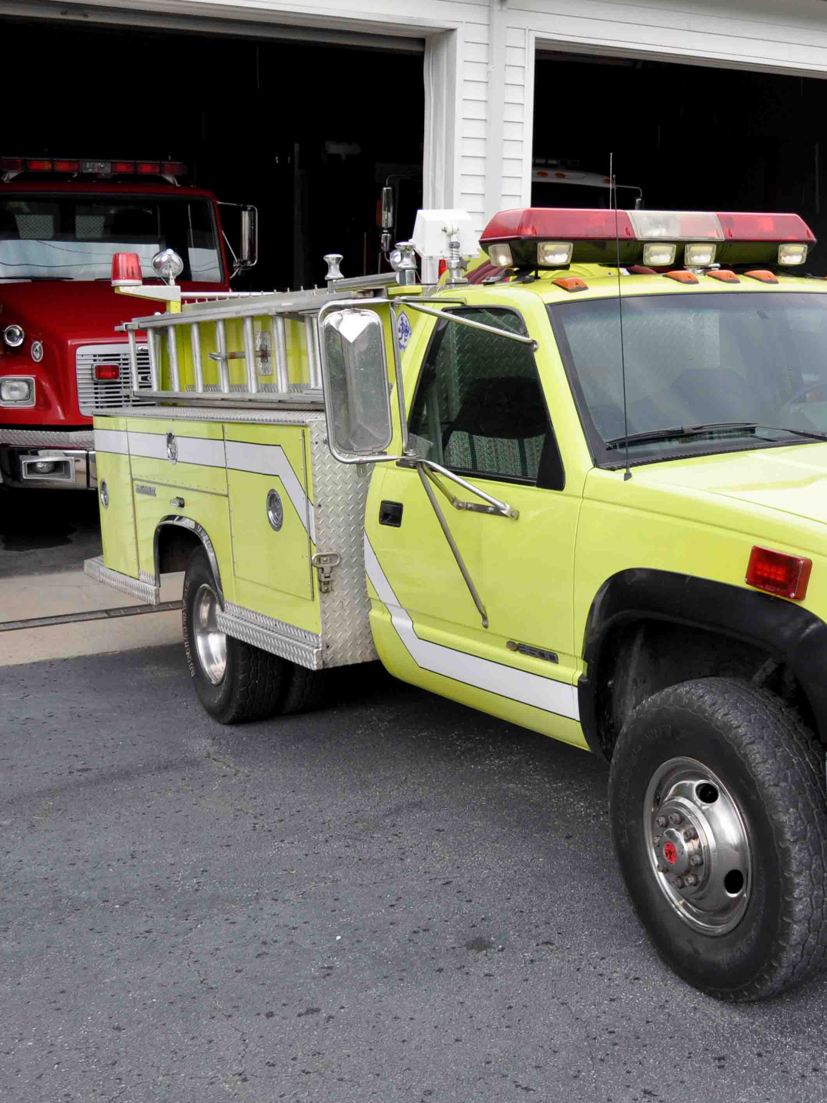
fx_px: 1529
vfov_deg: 39.7
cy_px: 551
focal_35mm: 48
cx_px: 626
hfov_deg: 29.8
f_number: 4.5
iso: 400
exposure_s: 1/80
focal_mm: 22
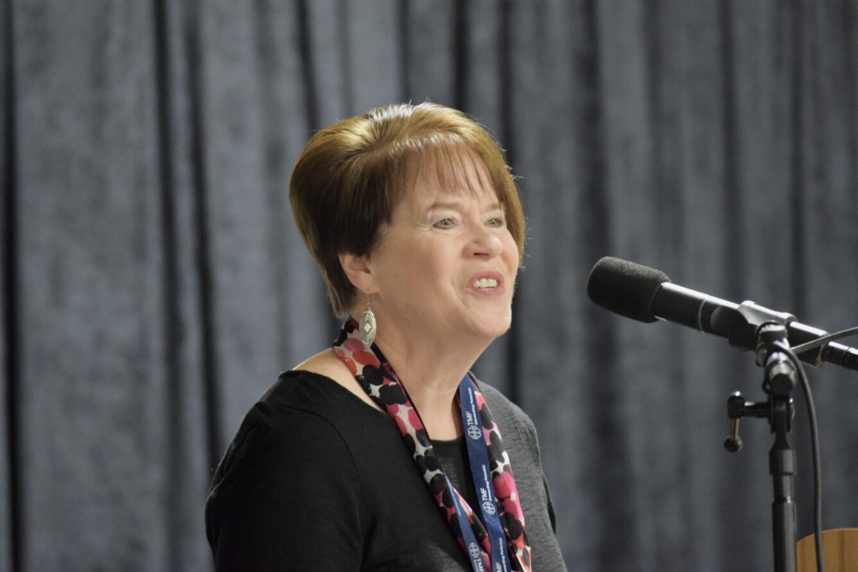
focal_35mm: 262
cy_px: 286
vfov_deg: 5.2
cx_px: 429
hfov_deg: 7.8
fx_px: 6256
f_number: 5.3
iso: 3200
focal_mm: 175
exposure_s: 1/30
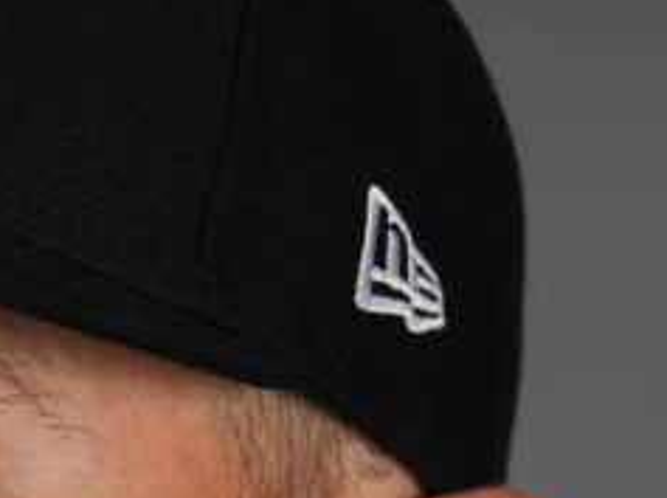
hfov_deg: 3.1
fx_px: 12409
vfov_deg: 2.3
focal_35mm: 645
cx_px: -414
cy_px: 679
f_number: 8
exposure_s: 1/250
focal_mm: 155
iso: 200
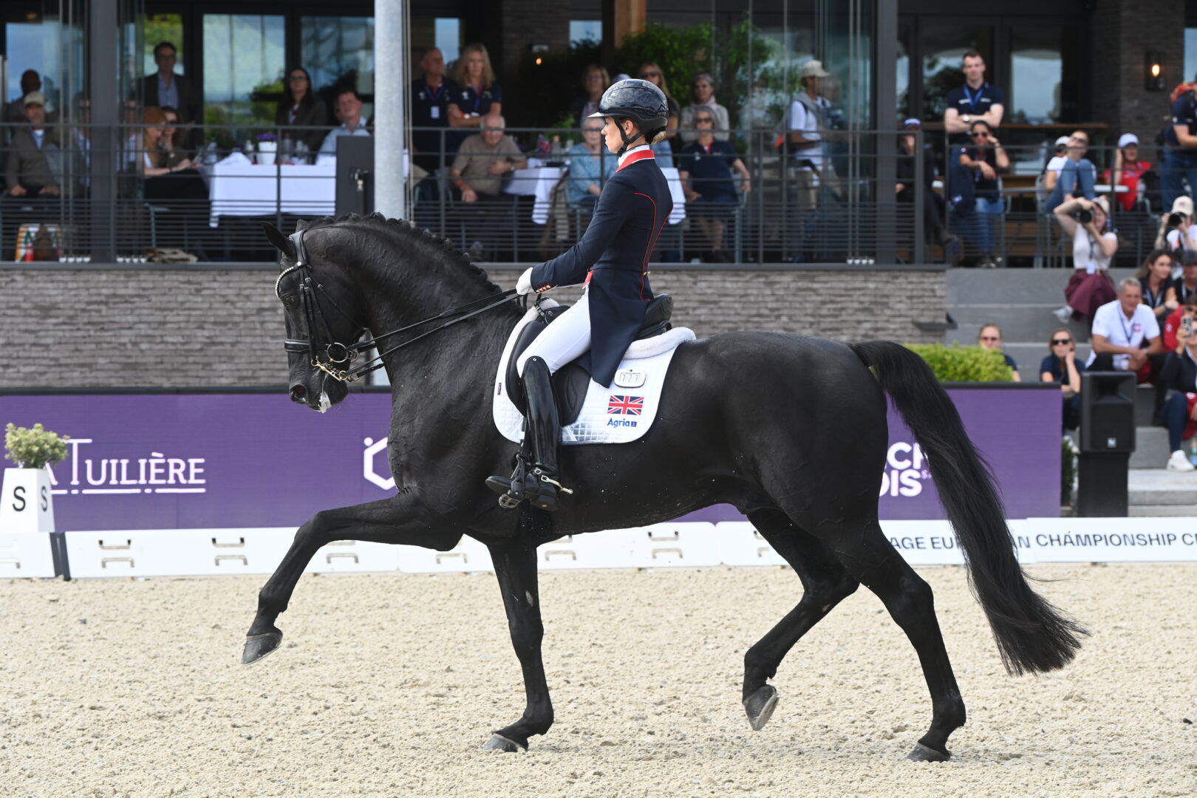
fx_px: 5818
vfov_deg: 7.8
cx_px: 598
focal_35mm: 175
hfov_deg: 11.7
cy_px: 399
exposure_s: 1/800
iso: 800
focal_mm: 175
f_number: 8
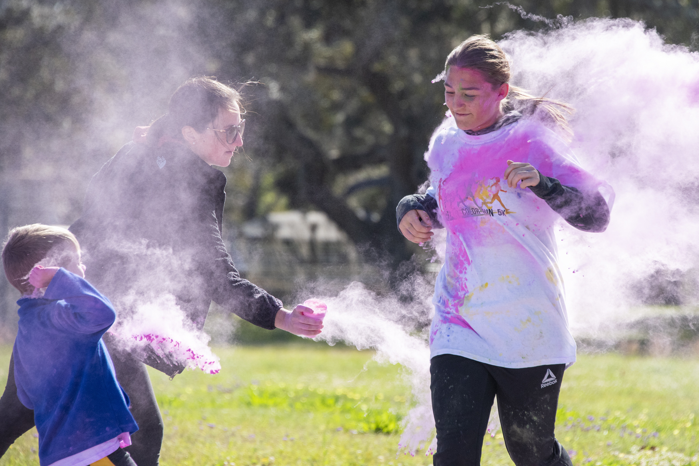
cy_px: 233
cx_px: 350
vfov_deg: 5.5
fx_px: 4855
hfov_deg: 8.2
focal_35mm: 250
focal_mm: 250
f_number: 7.1
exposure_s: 1/2000
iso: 1000
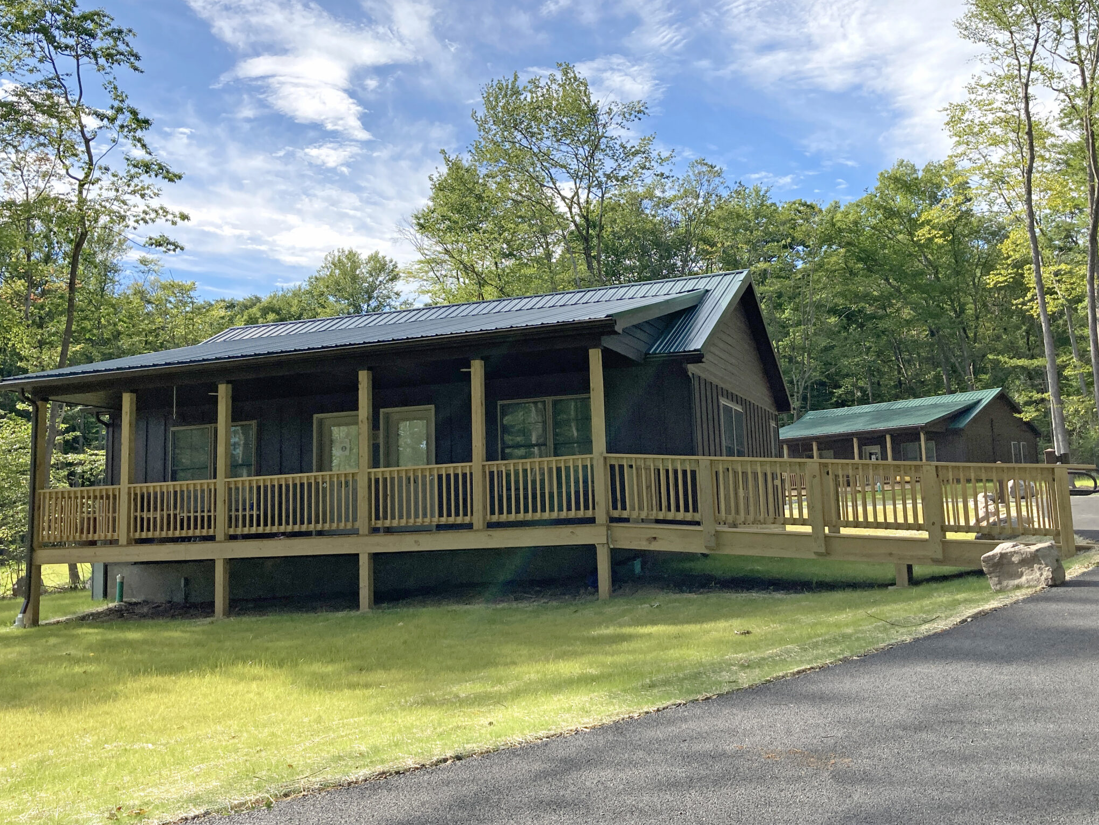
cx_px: 572
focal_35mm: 35
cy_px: 365
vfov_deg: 40.6
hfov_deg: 52.6
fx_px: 1111
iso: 20
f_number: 1.8
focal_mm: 3.99
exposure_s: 1/2114
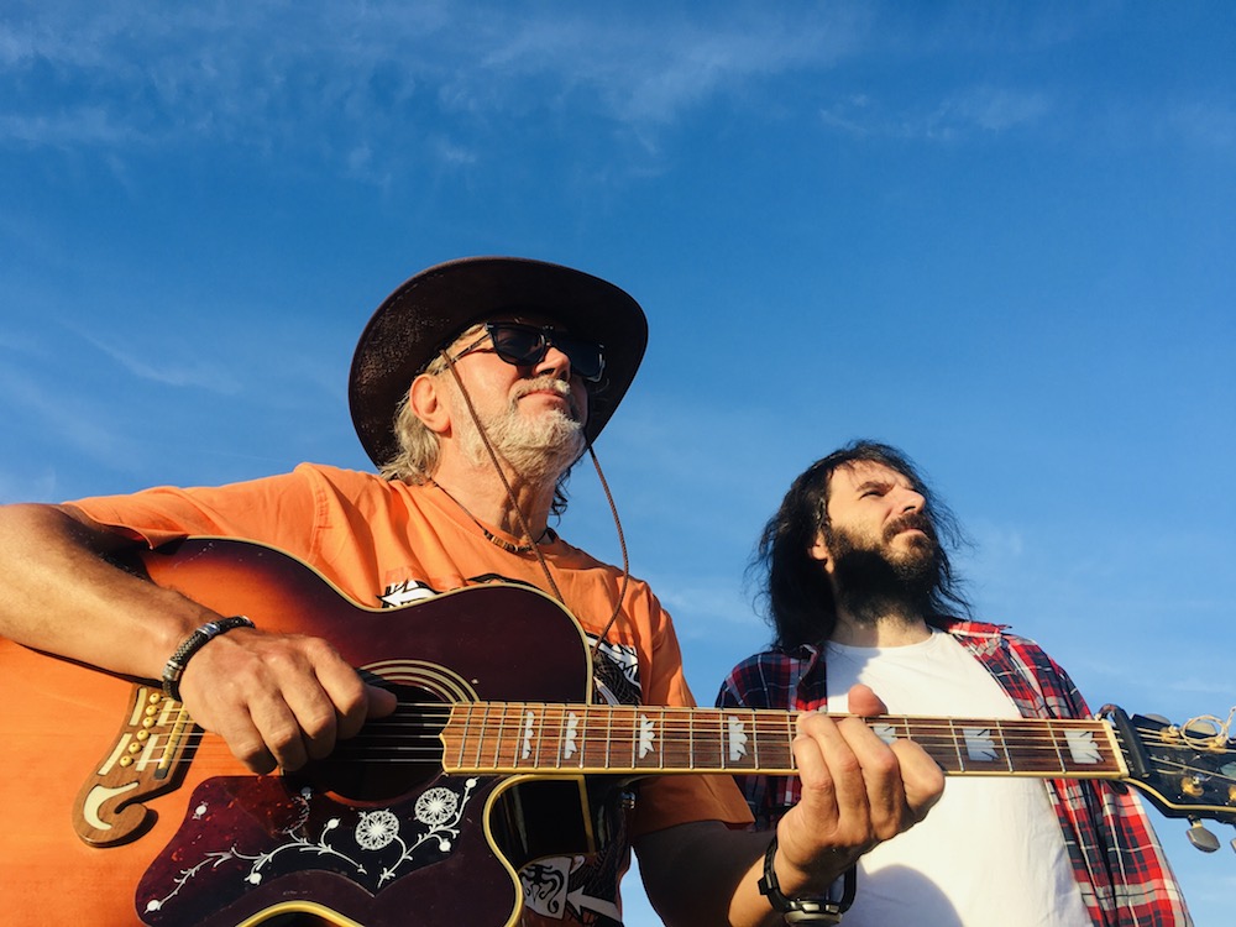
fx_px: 1035
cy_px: 464
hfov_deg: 61.7
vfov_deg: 48.2
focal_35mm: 29
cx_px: 618
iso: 25
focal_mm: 4.15
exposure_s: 1/705
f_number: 2.2
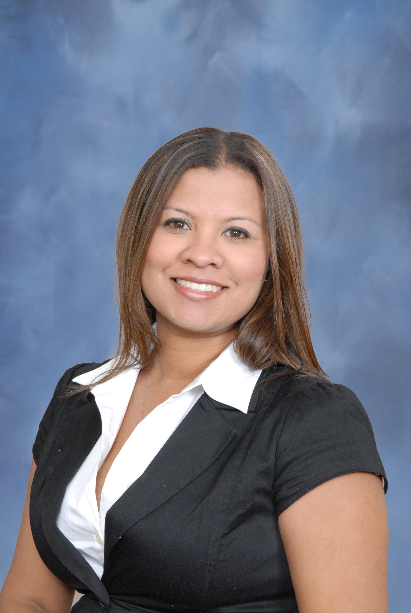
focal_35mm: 112
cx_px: 206
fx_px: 1921
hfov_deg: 12.2
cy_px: 306
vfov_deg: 18.2
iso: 800
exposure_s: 1/125
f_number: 13
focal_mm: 75
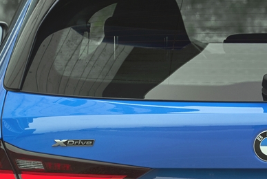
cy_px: 201
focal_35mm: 346
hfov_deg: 5.9
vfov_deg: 4.0
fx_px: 2567
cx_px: 276
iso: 200
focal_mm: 105
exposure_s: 1/125
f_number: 8
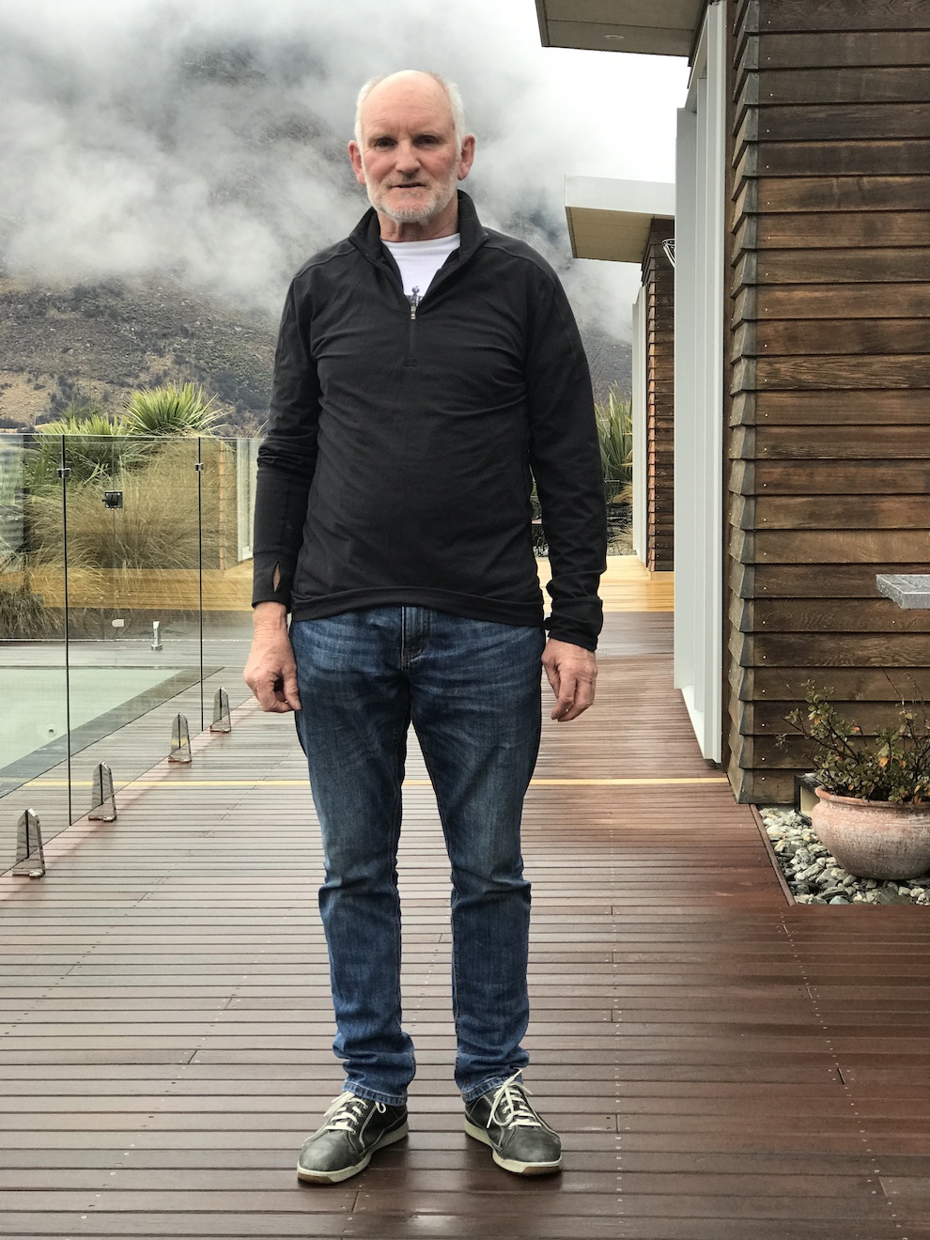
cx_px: 465
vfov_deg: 33.8
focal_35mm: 57
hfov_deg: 25.7
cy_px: 620
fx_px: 2042
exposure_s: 1/100
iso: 25
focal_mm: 6.6
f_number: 2.8
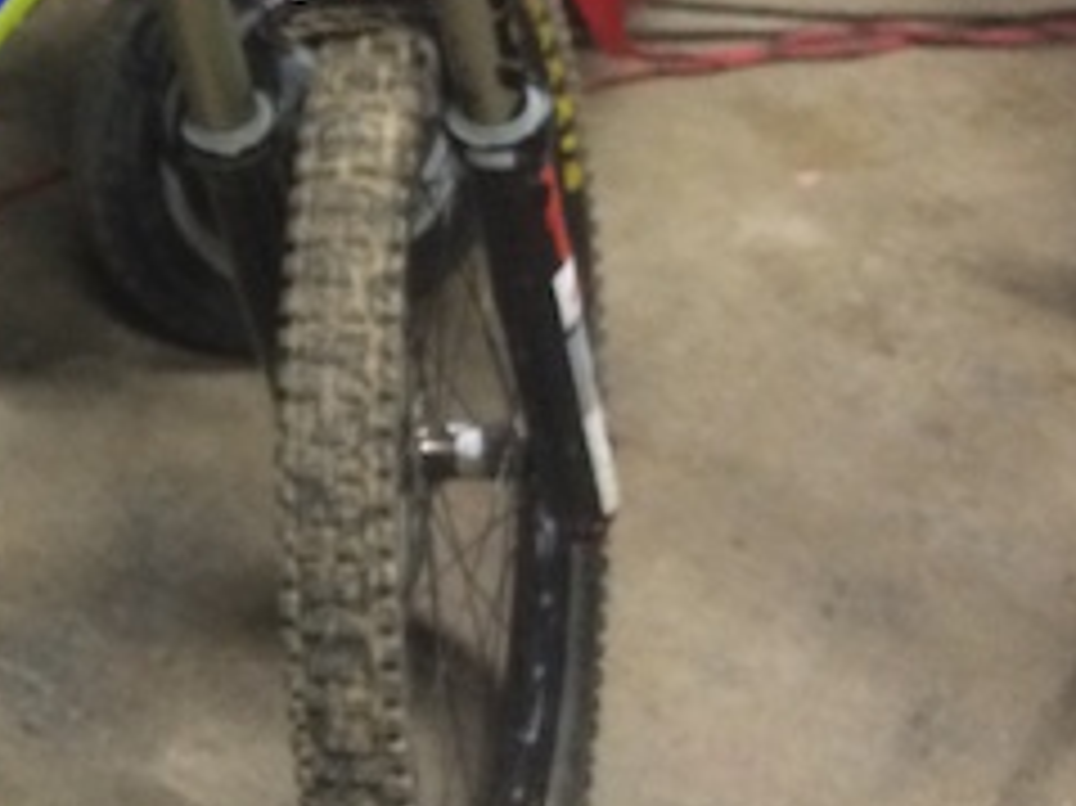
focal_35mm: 97
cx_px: -572
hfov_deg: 17.9
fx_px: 3014
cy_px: 203
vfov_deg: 15.2
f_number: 2.2
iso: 320
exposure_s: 1/15
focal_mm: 4.15
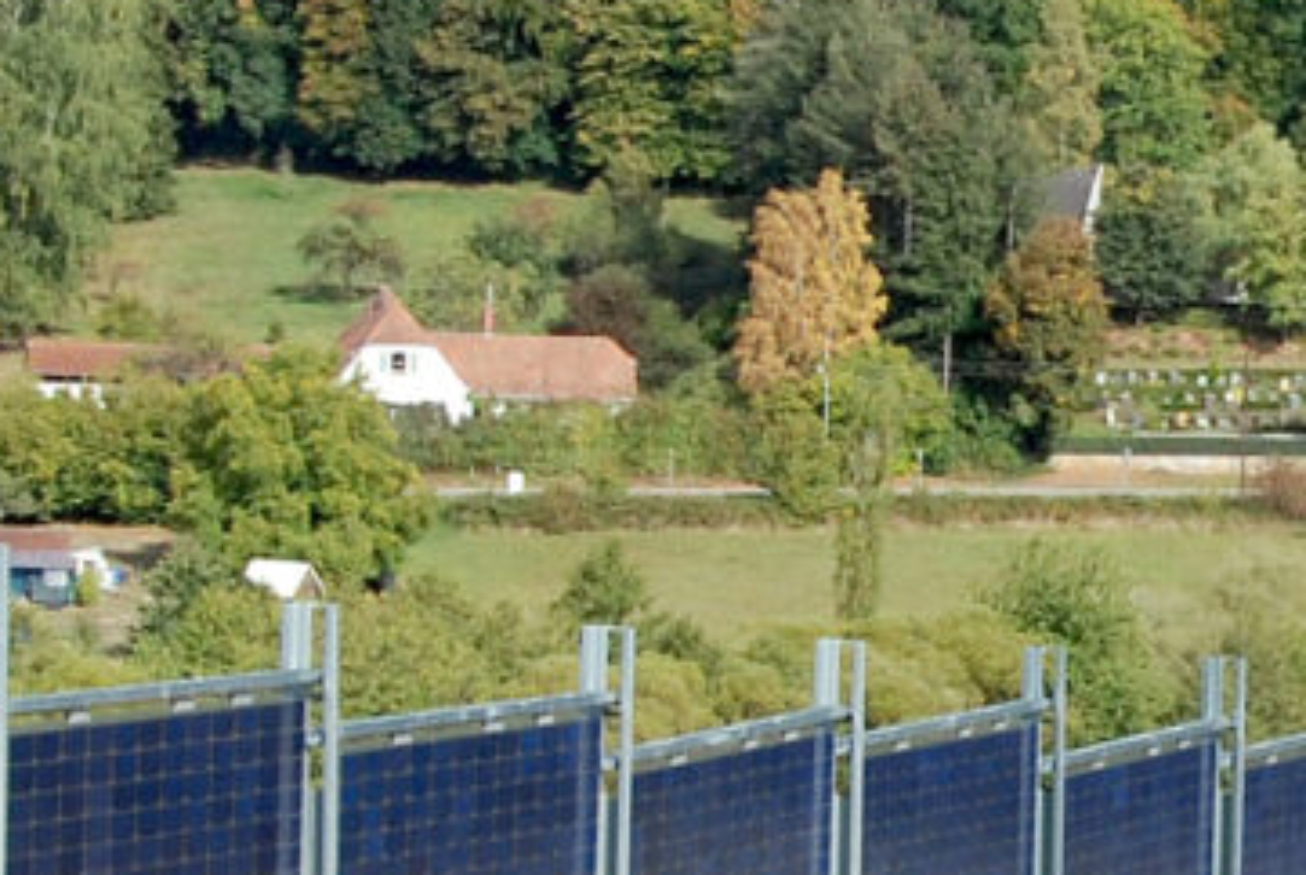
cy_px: 718
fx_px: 7734
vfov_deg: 6.5
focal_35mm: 213
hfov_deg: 9.6
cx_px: 1393
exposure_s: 1/250
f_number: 8
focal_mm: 25
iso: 200
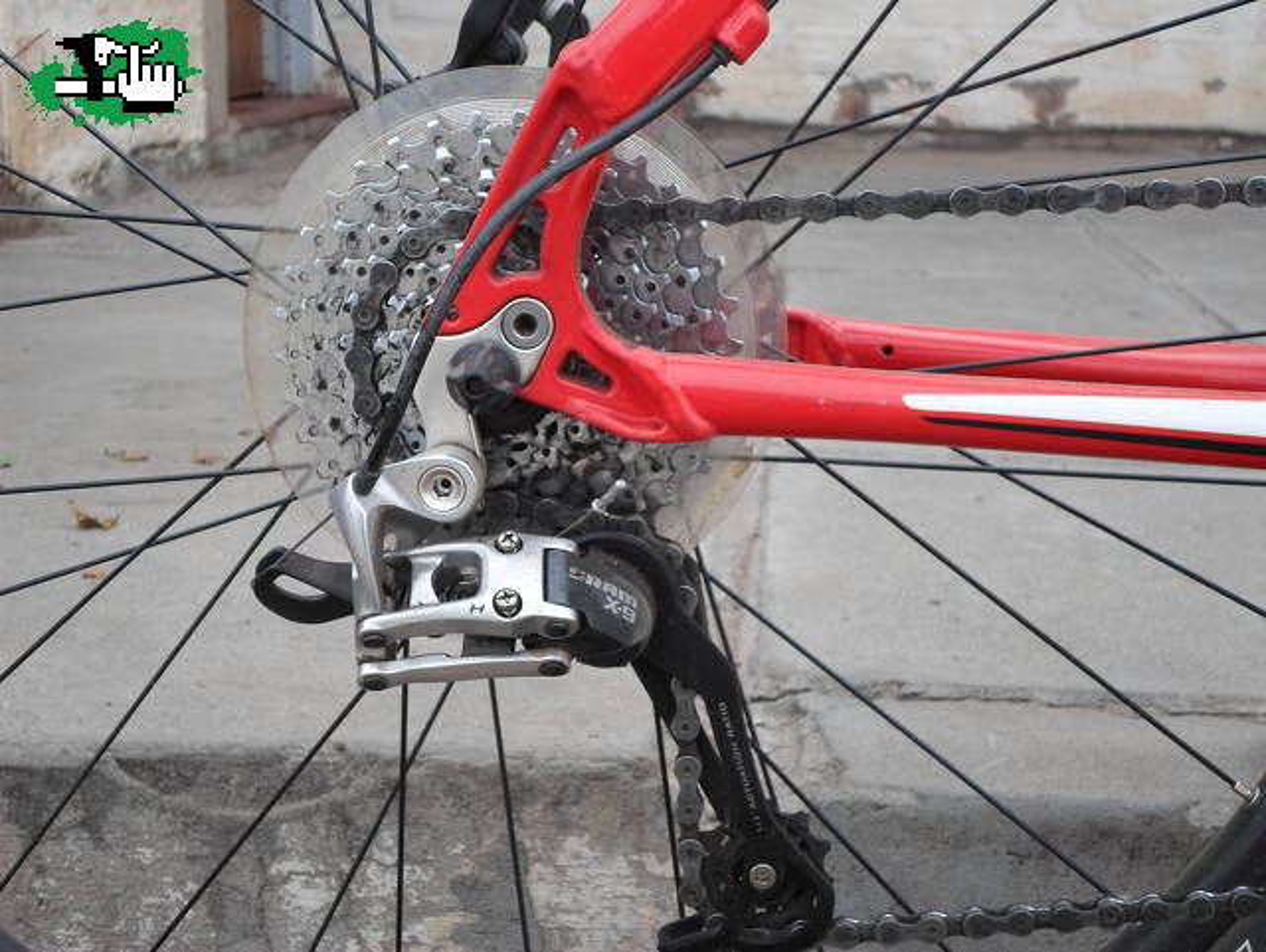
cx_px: 633
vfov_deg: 27.1
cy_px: 476
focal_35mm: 54
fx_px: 1976
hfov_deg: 35.5
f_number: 3.6
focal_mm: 9.7
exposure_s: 1/180
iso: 80
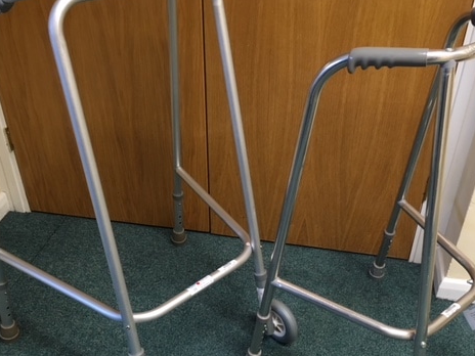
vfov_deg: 35.8
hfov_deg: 46.8
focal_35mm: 40
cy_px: 220
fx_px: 549
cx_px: 257
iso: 125
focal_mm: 4.15
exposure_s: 1/33
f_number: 2.2
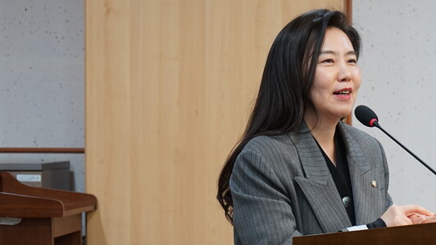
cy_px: 158
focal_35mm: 115
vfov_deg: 10.5
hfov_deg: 18.5
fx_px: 1329
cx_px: 329
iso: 800
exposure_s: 1/160
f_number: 4
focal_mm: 60
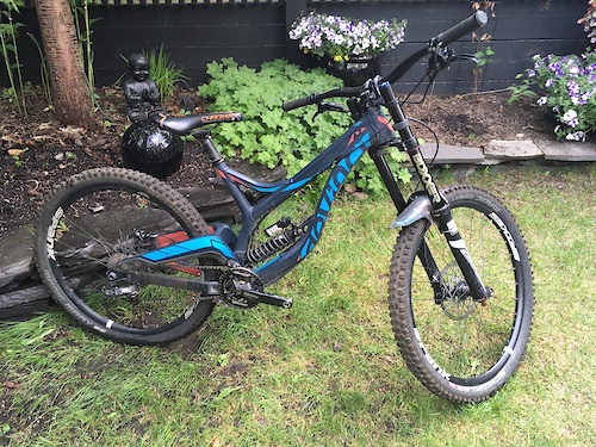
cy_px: 224
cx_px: 298
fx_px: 499
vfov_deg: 48.2
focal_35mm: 29
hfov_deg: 61.7
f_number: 2.2
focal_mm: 4.15
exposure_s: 1/60
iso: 32
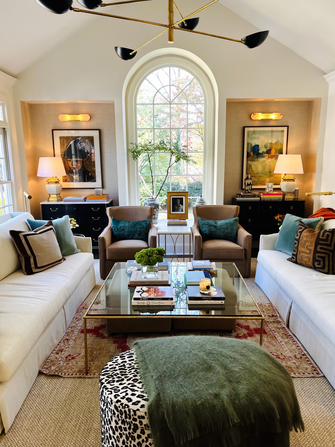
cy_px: 224
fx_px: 335
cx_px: 168
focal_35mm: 26
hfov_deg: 53.1
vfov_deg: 67.3
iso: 100
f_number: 1.5
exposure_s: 1/120
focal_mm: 5.7
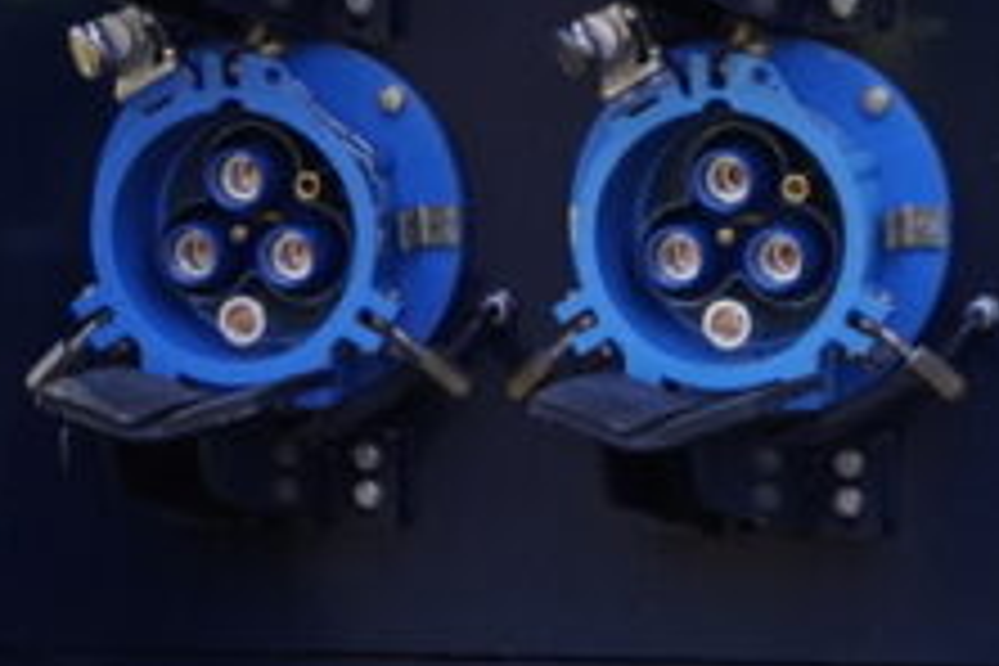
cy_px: -27
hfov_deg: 6.9
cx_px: 407
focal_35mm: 300
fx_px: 8324
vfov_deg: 4.6
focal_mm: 58
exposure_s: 1/4
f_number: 4
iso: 1250
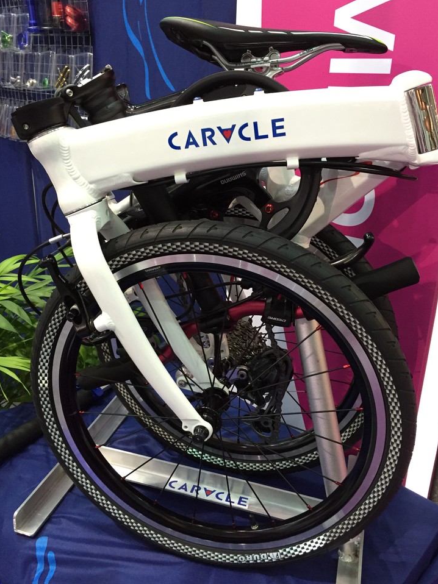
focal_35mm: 31
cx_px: 232
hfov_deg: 45.4
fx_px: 523
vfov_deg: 58.3
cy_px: 282
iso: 160
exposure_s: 1/30
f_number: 2.2
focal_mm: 4.15
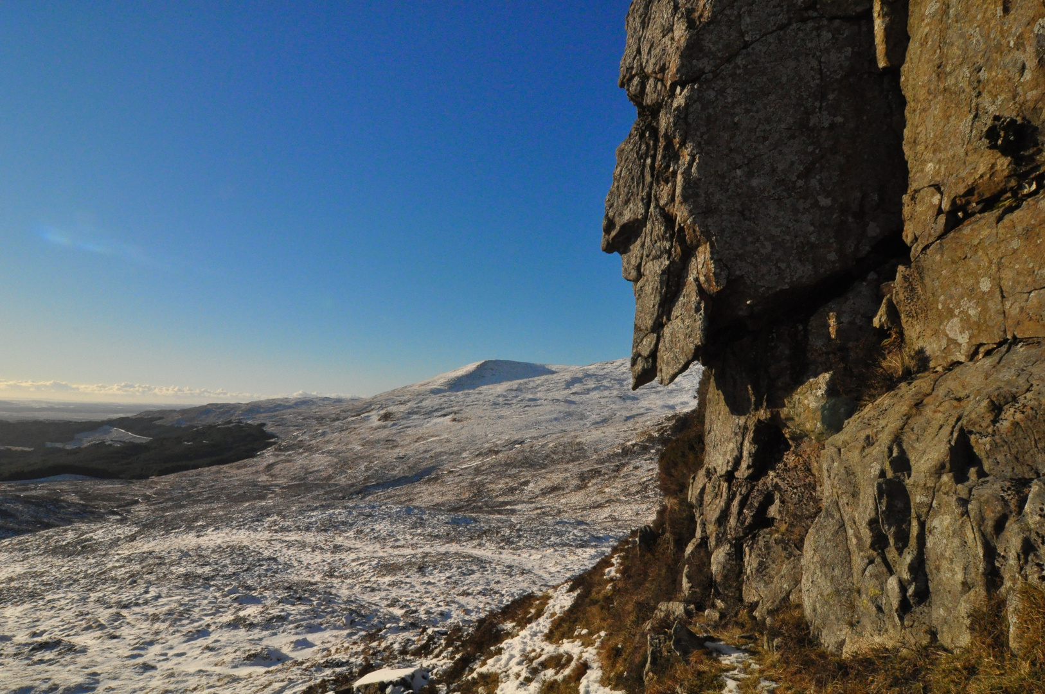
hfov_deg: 90.1
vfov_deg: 67.2
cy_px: 347
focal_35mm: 18
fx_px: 522
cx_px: 522
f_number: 16
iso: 1600
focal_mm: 12
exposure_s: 1/1000
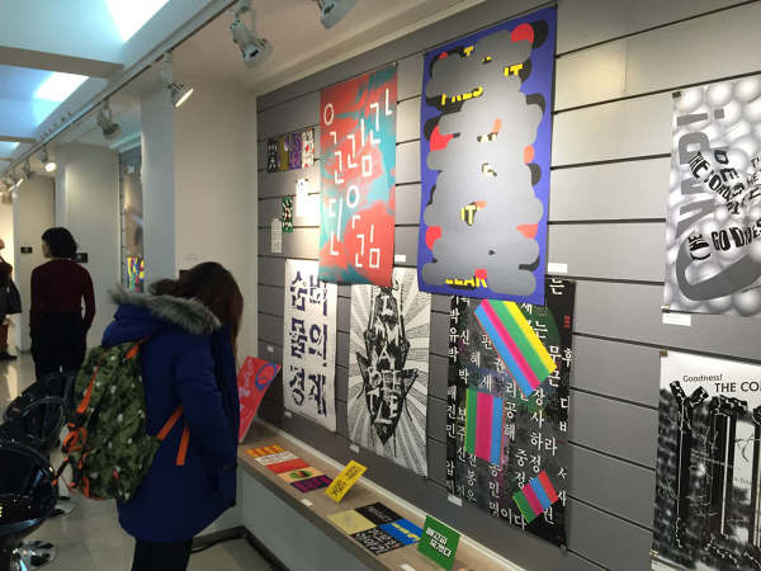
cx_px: 380
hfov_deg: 61.7
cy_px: 286
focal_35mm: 29
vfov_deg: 48.2
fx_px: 638
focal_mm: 4.15
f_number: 2.2
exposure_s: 1/30
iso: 40
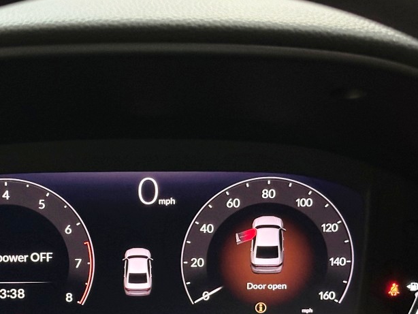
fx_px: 966
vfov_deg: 18.3
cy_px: 240
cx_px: 131
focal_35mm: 80
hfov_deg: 24.3
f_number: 1.78
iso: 640
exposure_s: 1/24
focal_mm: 6.86
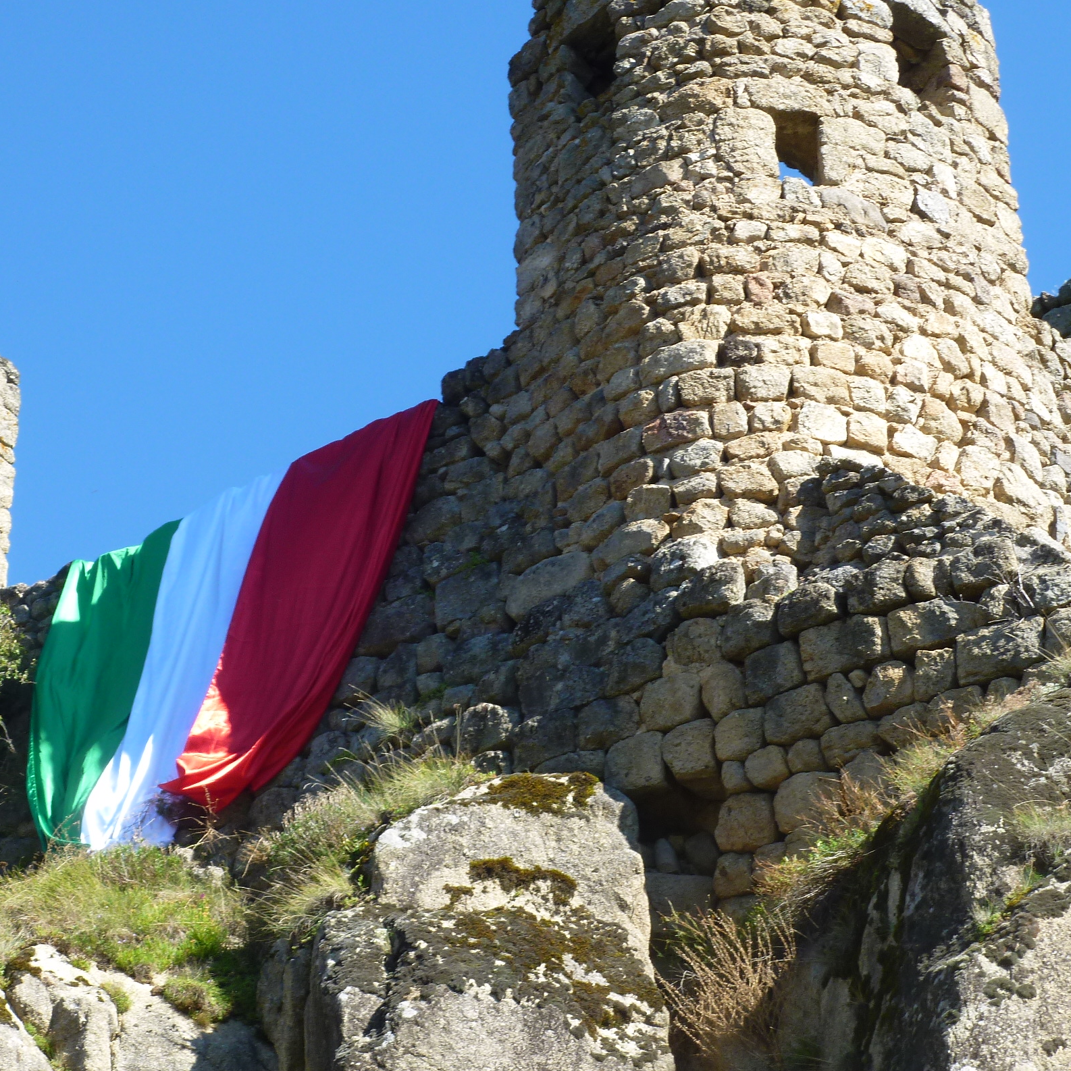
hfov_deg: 16.3
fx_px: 3745
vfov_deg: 16.3
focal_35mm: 107
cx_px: 494
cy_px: 512
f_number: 4.4
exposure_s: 1/200
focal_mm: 13.3
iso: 100
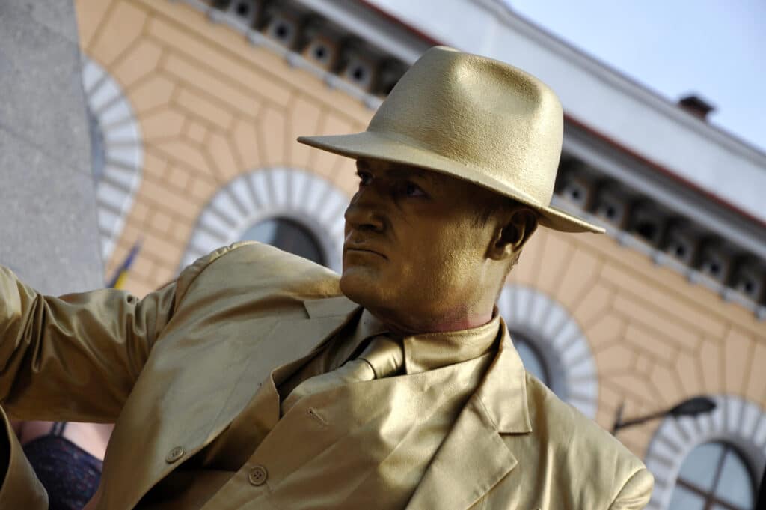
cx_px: 383
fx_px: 2392
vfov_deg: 12.2
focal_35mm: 112
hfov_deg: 18.2
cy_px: 255
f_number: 7.1
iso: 320
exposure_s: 1/800
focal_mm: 75
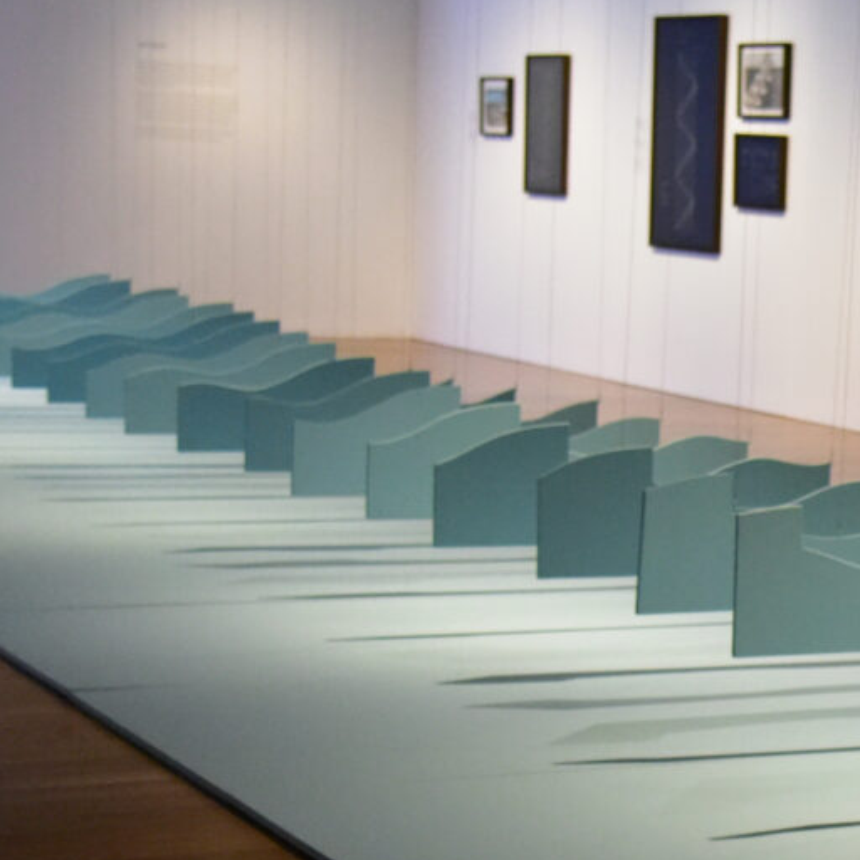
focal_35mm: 102
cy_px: 673
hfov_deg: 16.3
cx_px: 1075
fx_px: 2867
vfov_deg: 16.9
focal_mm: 30
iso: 5600
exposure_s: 1/60
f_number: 4
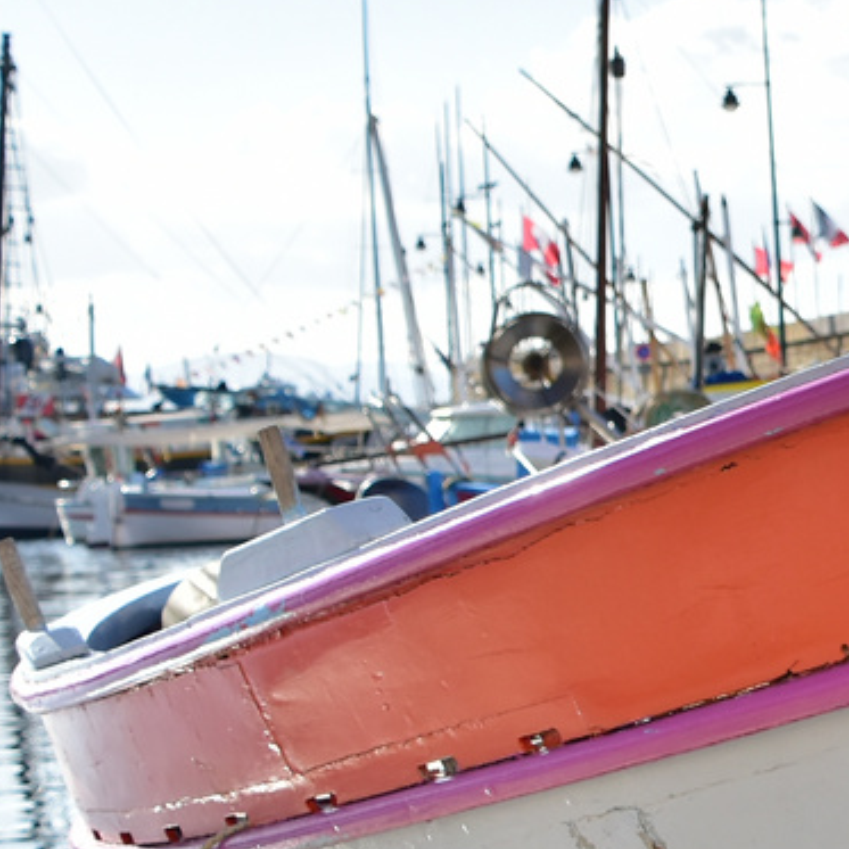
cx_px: 1263
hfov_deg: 12.5
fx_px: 3691
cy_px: 432
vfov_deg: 13.1
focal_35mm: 133
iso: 125
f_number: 4.5
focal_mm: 24
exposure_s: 1/400
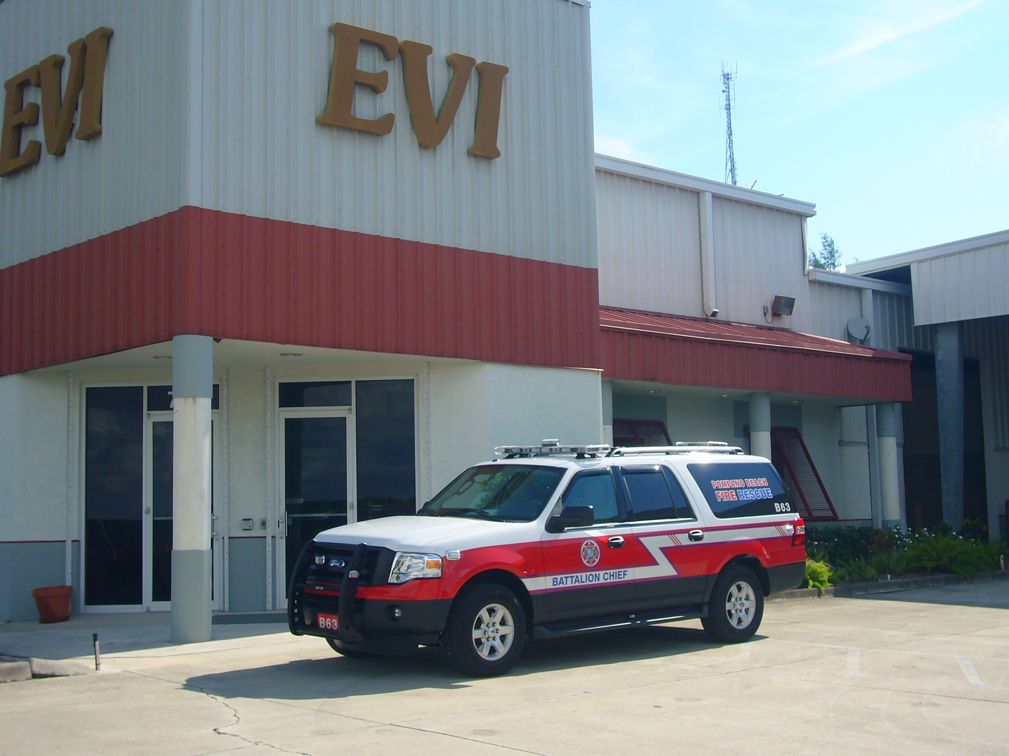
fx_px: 1428
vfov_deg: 29.7
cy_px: 378
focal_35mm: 49
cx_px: 504
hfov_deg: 38.9
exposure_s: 1/200
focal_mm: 8.1
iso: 80
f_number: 7.1
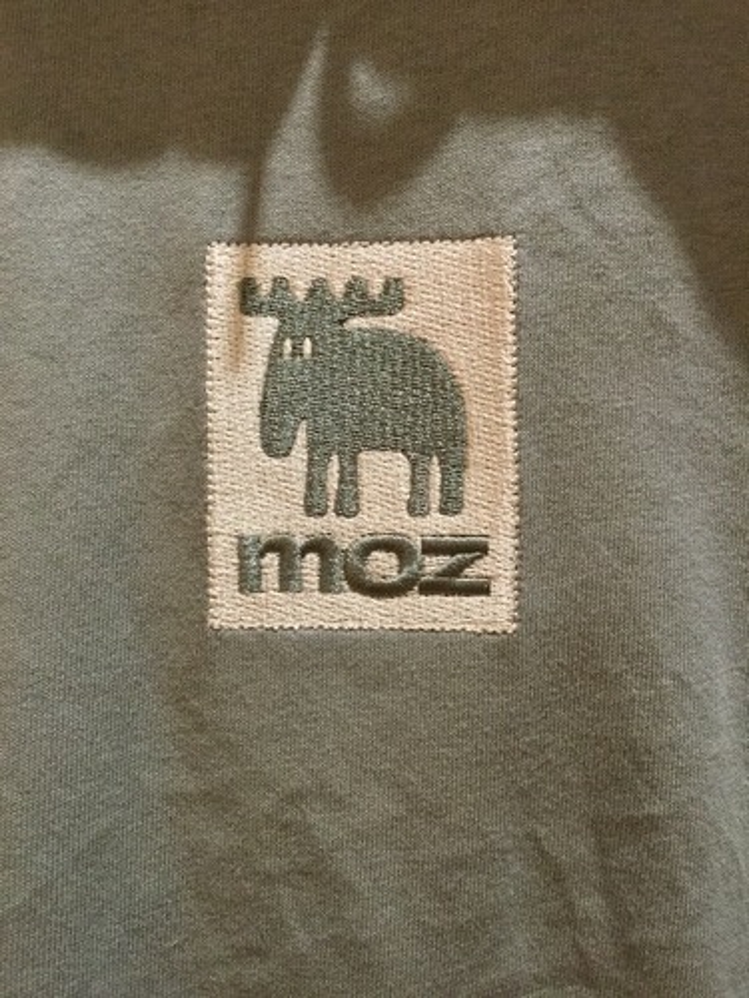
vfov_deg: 58.4
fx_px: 894
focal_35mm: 31
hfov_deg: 45.4
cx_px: 374
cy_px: 499
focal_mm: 3.3
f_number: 2.4
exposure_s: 1/33
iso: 200
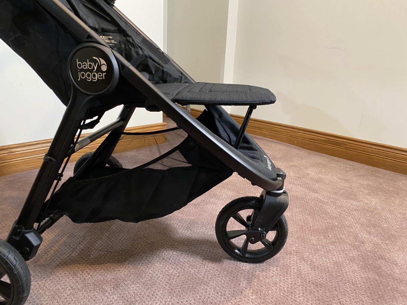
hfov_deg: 67.3
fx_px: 306
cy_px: 152
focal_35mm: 26
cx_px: 204
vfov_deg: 53.1
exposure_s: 1/40
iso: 400
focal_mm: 4.25
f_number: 1.8
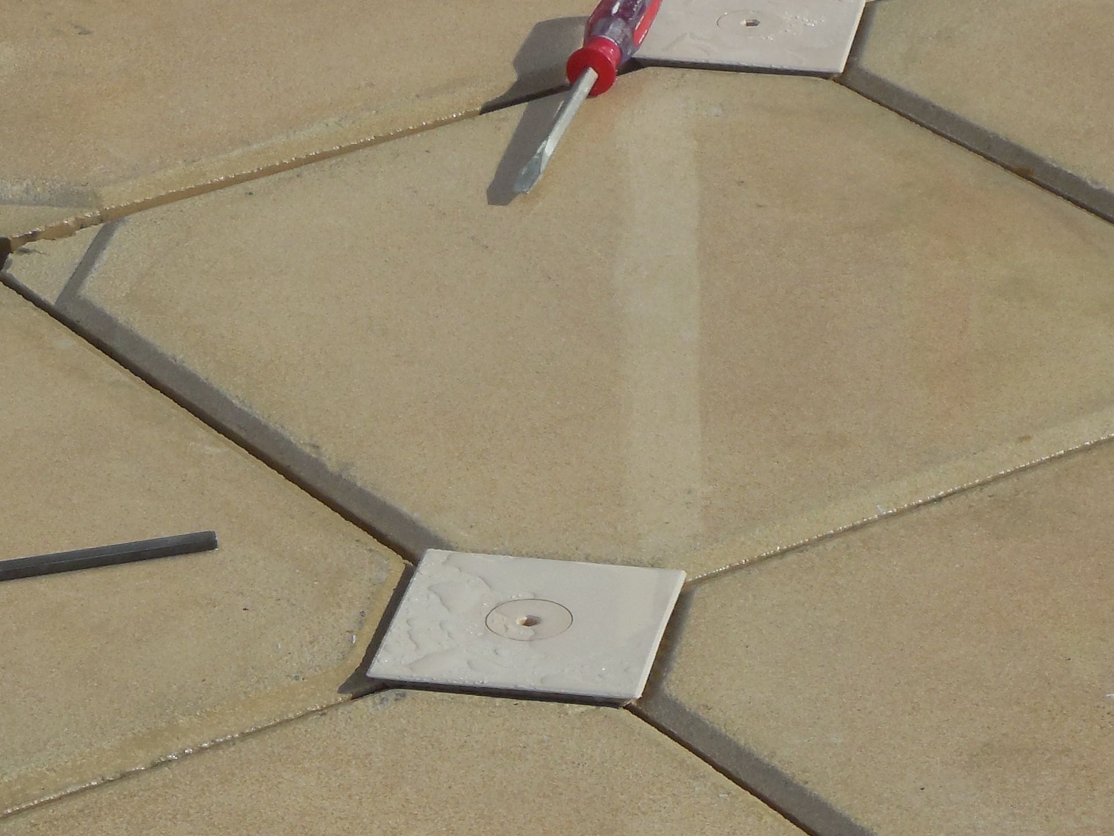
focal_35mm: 168
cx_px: 524
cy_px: 476
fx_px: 5408
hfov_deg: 11.8
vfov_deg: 8.8
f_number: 4.4
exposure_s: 1/1600
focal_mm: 12.6
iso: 125
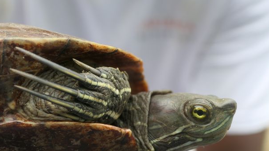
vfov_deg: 20.7
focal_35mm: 58
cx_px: 125
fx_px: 414
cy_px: 94
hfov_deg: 36.0
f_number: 4
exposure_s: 1/160
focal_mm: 15.5
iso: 125
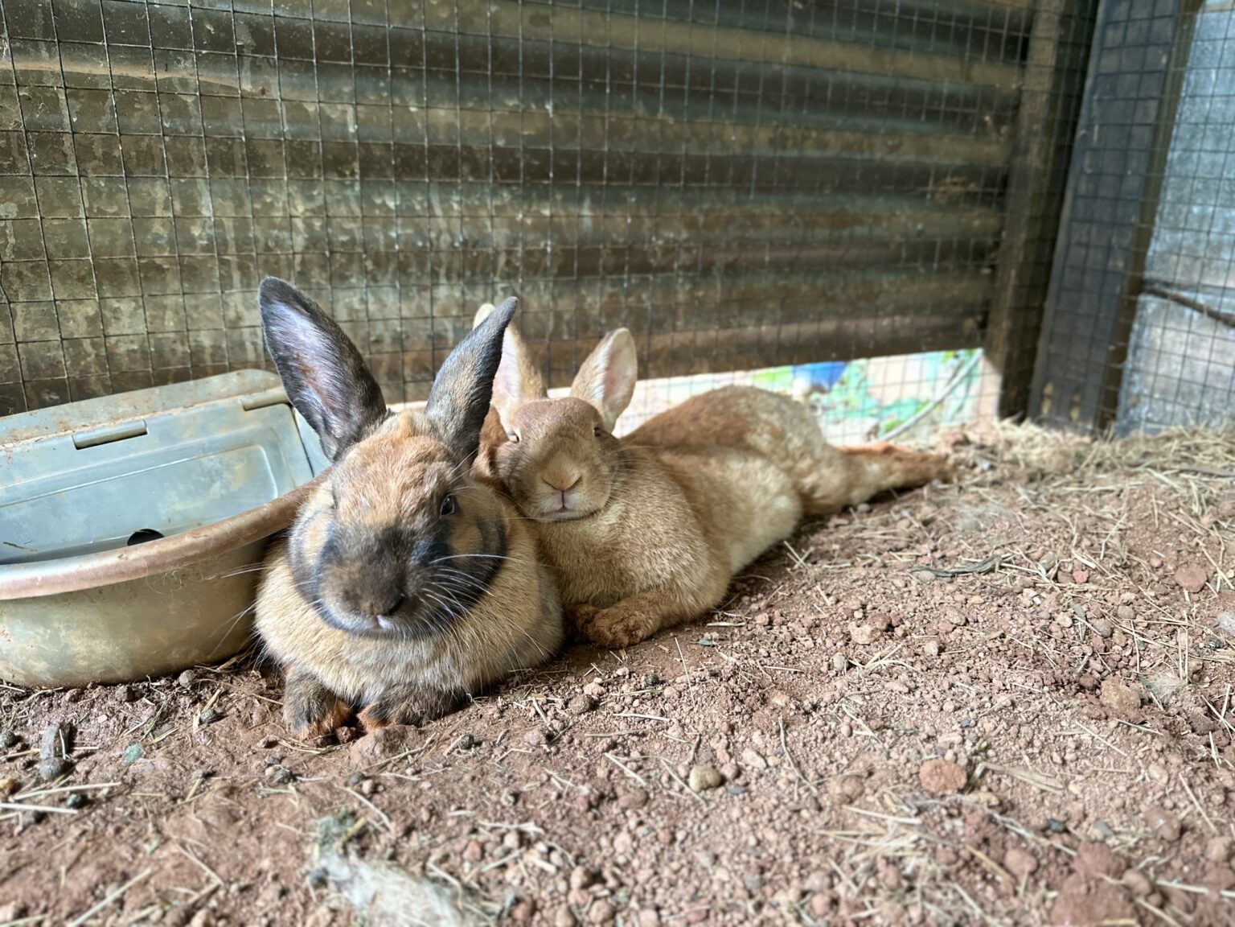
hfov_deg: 71.6
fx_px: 856
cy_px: 464
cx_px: 618
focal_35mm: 24
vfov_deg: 56.8
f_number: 1.78
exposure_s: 1/60
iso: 500
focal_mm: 6.86
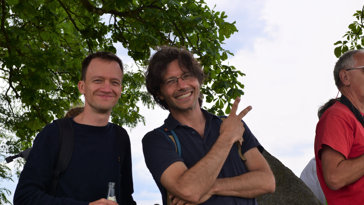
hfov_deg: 19.3
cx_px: 180
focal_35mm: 111
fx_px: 1071
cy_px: 122
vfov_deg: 10.9
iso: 200
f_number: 10
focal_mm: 70
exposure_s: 1/500
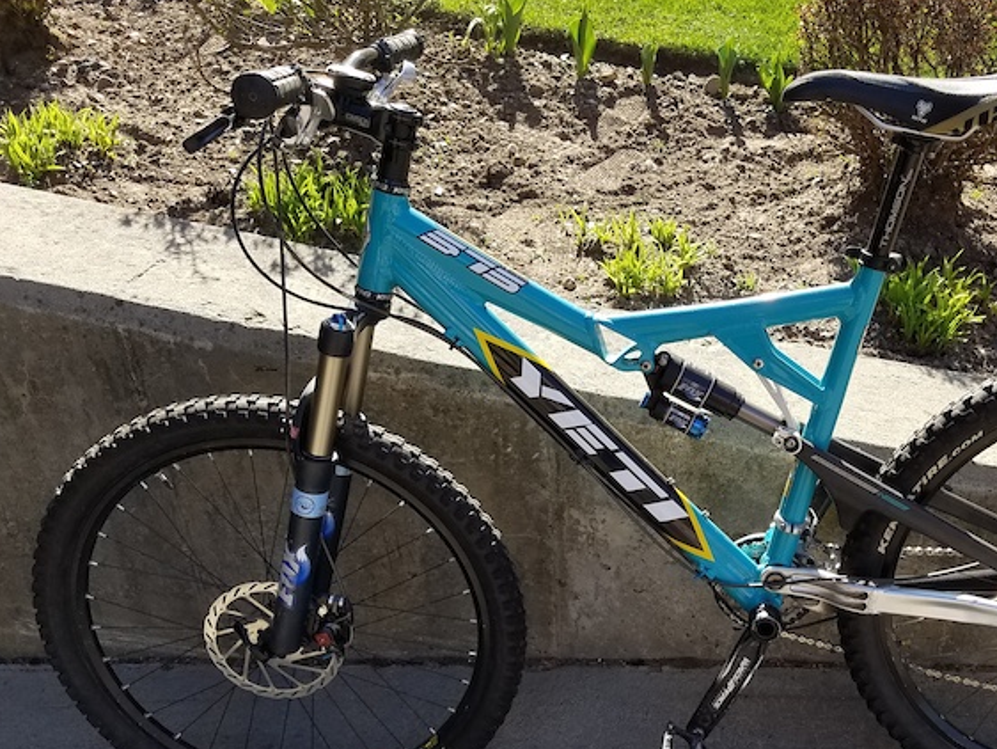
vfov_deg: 38.4
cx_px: 640
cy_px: 481
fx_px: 1066
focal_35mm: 37
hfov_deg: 49.5
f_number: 1.7
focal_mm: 4.2
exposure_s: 1/778
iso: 50
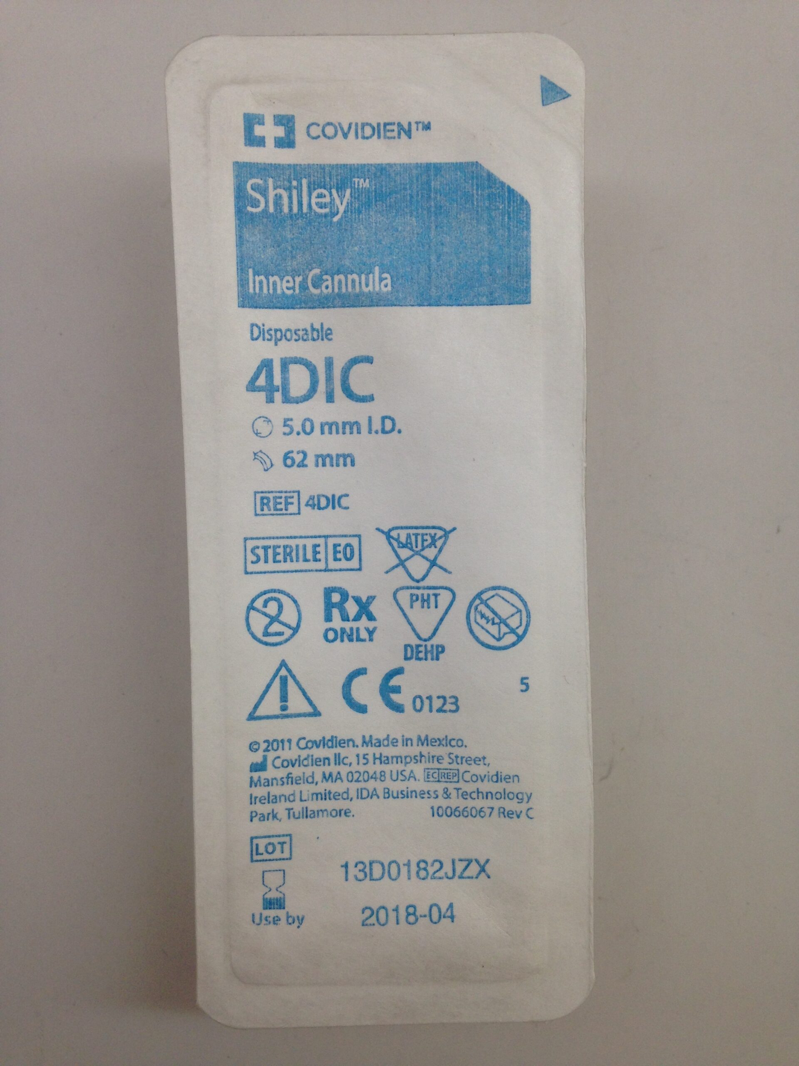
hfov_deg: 42.9
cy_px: 533
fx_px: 1016
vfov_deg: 55.4
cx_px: 400
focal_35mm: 33
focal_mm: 4.12
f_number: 2.4
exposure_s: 1/120
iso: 64
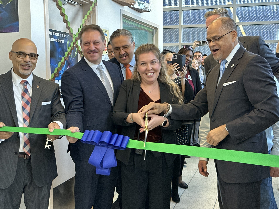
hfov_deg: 39.7
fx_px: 387
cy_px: 104
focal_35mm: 48
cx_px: 140
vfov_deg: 30.3
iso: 160
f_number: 1.78
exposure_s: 1/60
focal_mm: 6.86
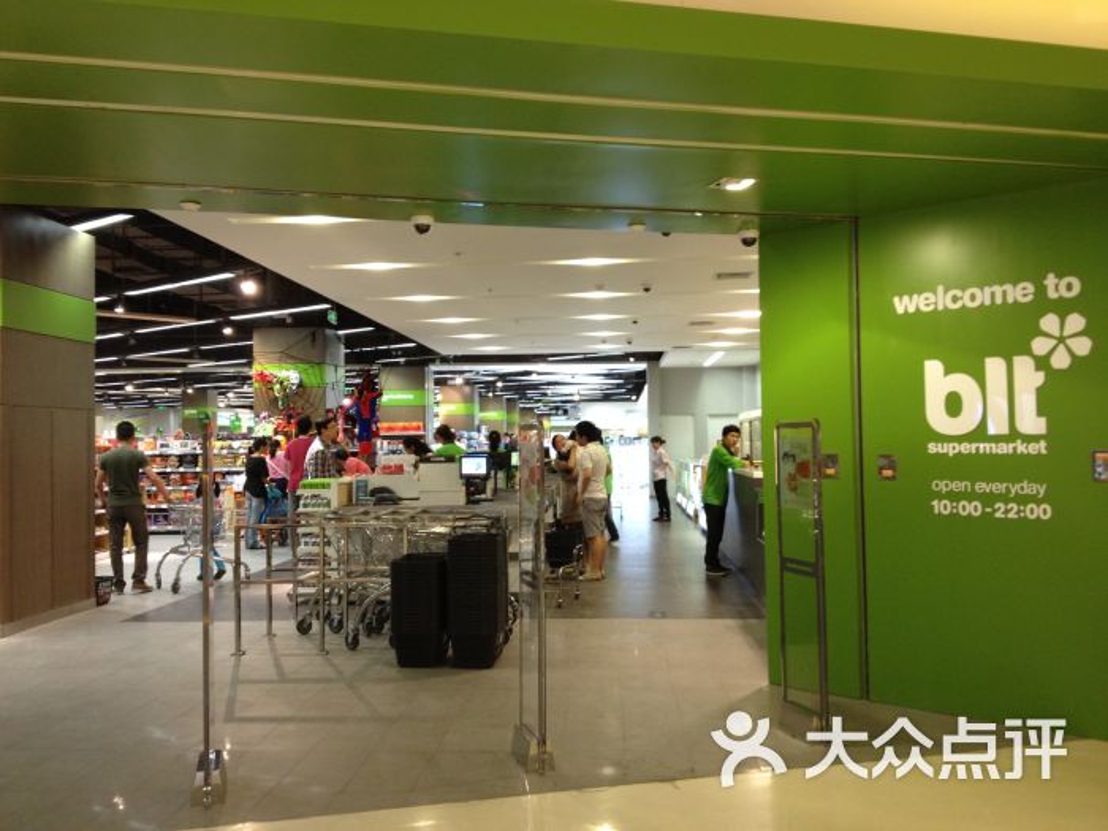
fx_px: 1120
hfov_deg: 52.6
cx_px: 554
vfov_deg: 40.7
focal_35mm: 35
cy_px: 416
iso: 100
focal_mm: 4.28
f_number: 2.4
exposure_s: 1/20
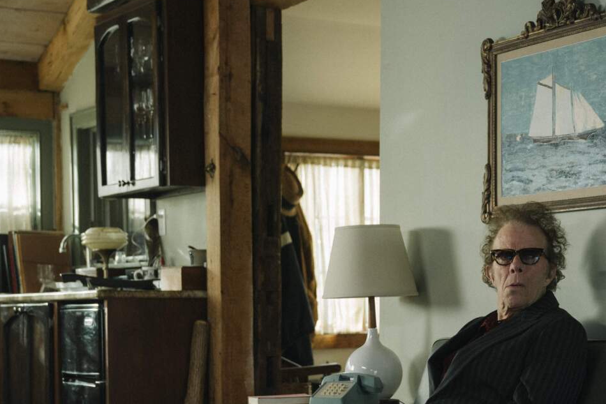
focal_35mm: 93
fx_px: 1565
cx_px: 434
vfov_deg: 14.6
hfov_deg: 21.8
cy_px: 338
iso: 1000
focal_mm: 46
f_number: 2.8
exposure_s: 1/100
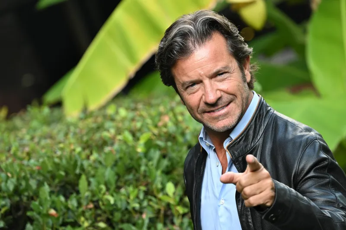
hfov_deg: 7.9
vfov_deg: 5.3
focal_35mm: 260
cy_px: 115
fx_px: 2498
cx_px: 173
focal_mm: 260
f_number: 7.1
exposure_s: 1/500
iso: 2200
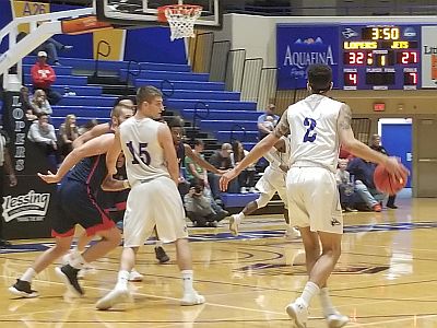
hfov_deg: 67.3
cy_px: 164
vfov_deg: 53.1
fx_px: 328
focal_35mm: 26
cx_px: 218
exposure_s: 1/100
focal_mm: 4.25
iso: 250
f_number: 1.7
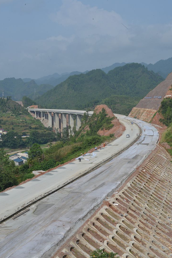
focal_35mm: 53
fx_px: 380
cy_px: 124
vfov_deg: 37.5
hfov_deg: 25.5
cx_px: 77
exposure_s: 1/100
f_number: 20
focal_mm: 48
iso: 160
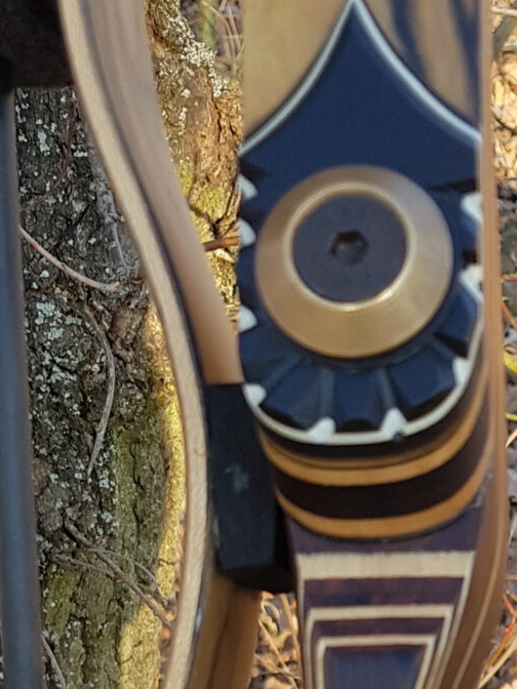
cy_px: 1014
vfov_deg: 17.9
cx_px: 481
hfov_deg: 14.8
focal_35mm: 99
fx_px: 1971
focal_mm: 4.2
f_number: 1.7
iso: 40
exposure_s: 1/233
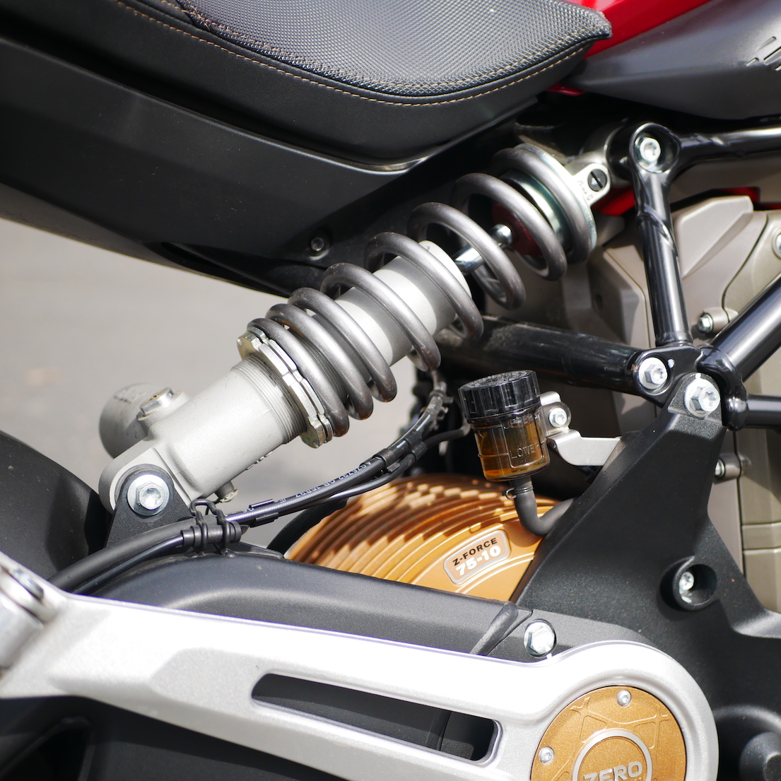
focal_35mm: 60
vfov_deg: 28.6
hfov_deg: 28.5
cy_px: 395
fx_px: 1532
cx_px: 510
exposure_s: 1/2500
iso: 200
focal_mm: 25
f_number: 1.7
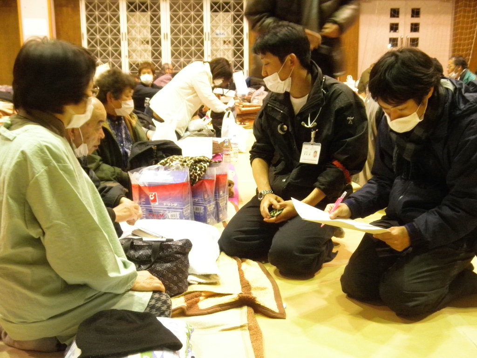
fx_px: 606
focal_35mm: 44
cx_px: 238
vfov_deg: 32.9
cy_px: 179
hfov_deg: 42.9
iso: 800
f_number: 3.4
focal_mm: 7.9
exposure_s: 1/15
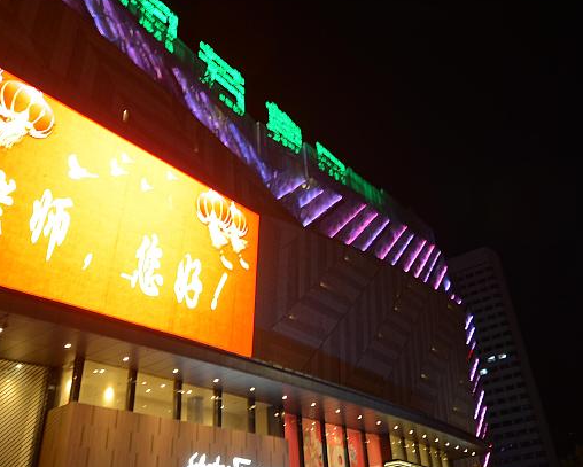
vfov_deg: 47.1
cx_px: 328
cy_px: 239
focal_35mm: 31
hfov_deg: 57.0
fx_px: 535
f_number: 2.8
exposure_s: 1/10
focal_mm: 14
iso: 100
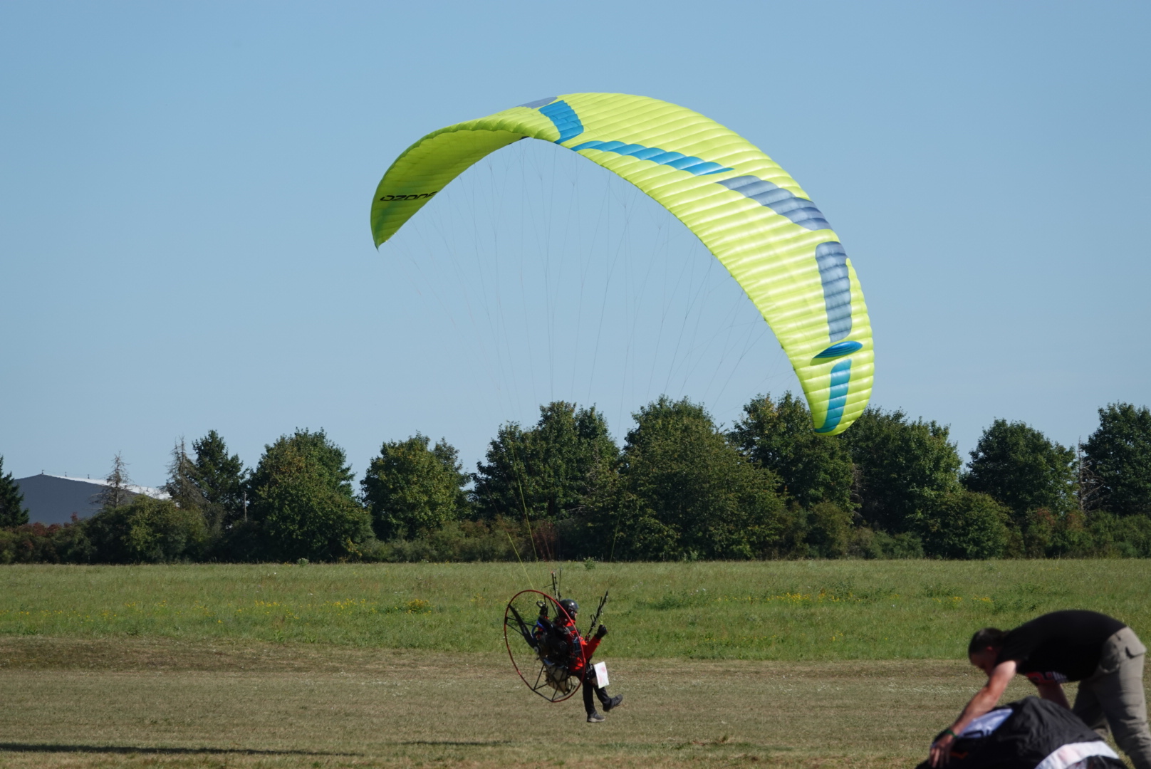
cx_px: 576
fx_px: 9246
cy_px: 384
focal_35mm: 289
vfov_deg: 4.8
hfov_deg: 7.1
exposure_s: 1/800
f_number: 4.5
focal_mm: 105.83
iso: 100
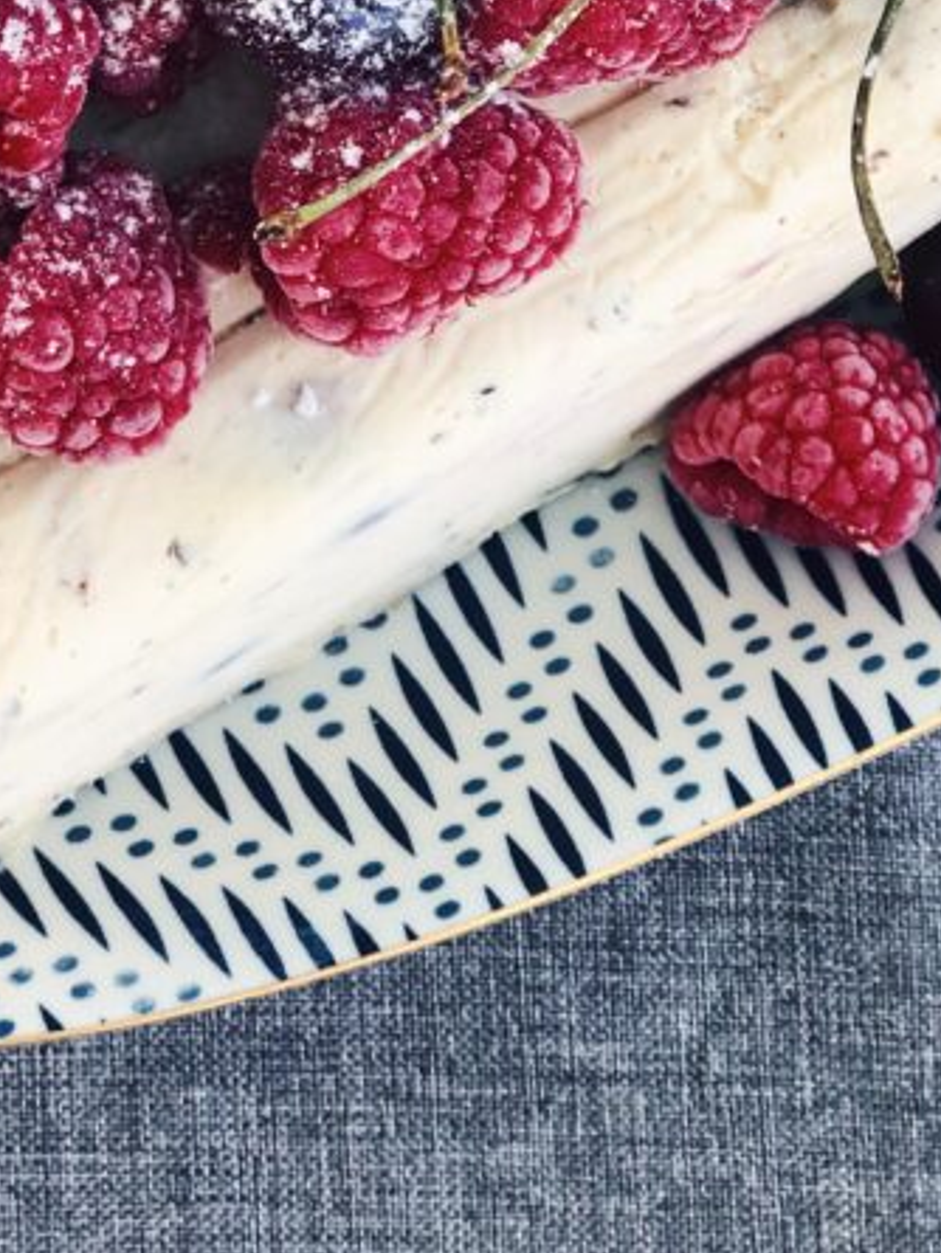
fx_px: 4637
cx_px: 352
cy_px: -28
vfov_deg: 15.1
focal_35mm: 128
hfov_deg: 11.6
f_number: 2.8
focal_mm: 6.6
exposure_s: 1/30
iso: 20
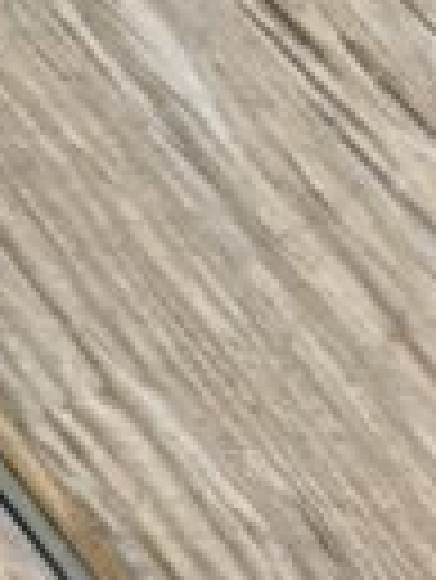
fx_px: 3186
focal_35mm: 190
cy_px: 1551
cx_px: 1665
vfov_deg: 9.0
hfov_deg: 6.5
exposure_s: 1/60
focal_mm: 6.81
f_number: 1.85
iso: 99
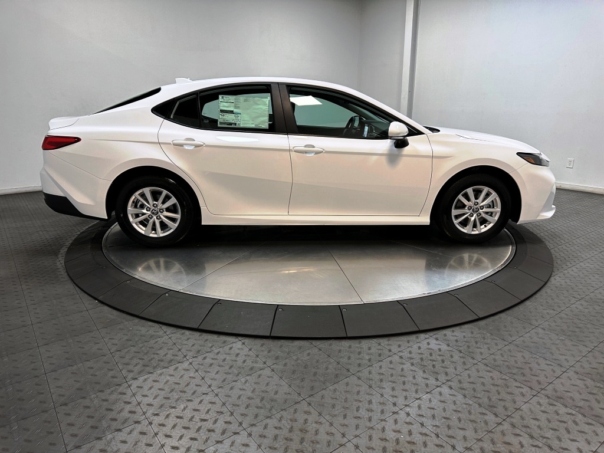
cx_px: 302
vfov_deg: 56.8
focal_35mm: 24
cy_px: 226
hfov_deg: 71.6
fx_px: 419
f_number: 1.78
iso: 160
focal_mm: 6.86
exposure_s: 1/60
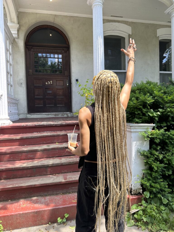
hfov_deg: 56.8
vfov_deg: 71.6
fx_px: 161
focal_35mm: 24
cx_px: 87
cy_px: 116
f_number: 1.78
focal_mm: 6.86
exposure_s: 1/322
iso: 80
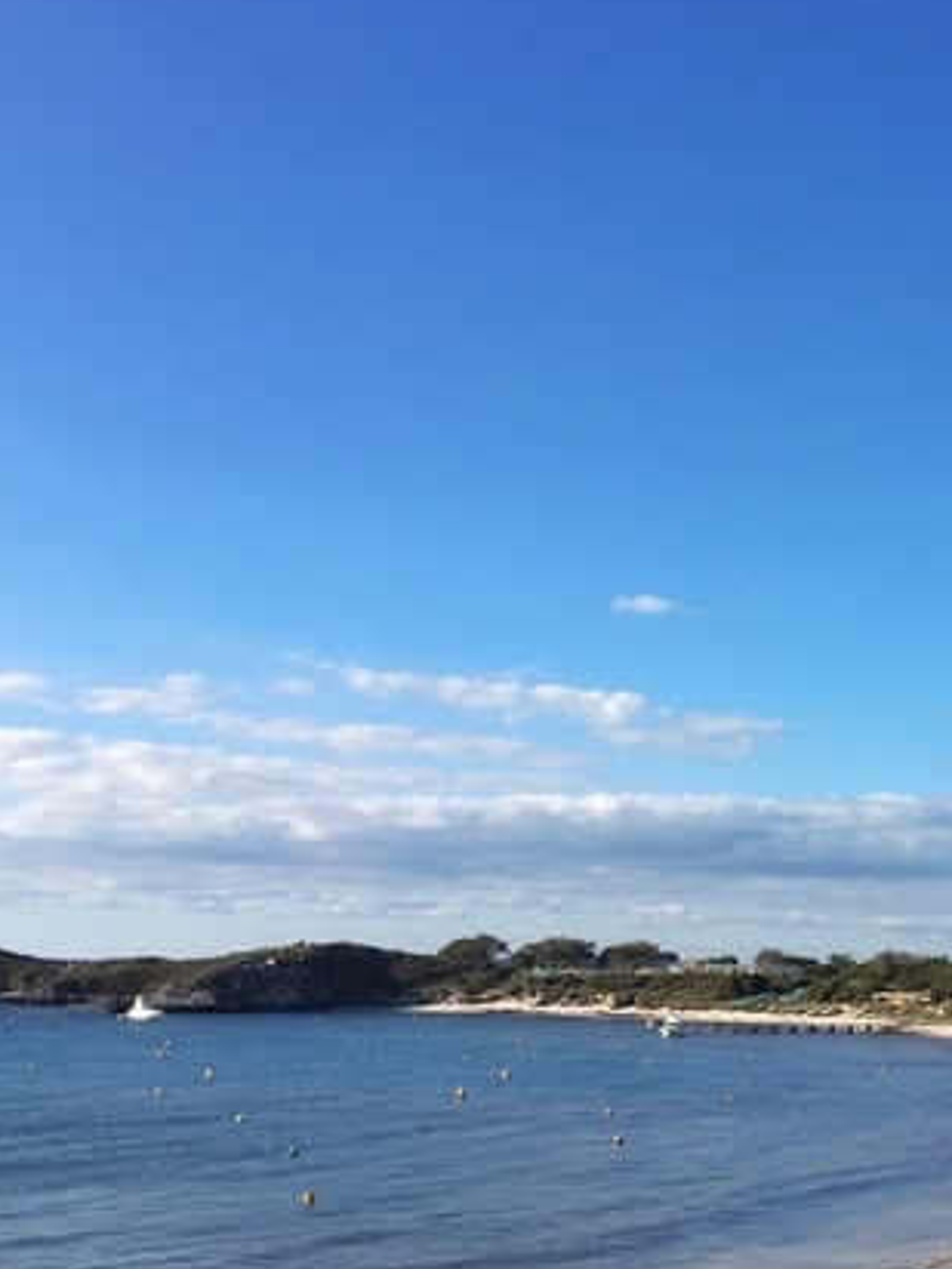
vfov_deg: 42.0
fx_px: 1650
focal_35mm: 45
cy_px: 570
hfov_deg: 30.0
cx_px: 955
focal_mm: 4.15
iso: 32
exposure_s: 1/2198
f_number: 2.2
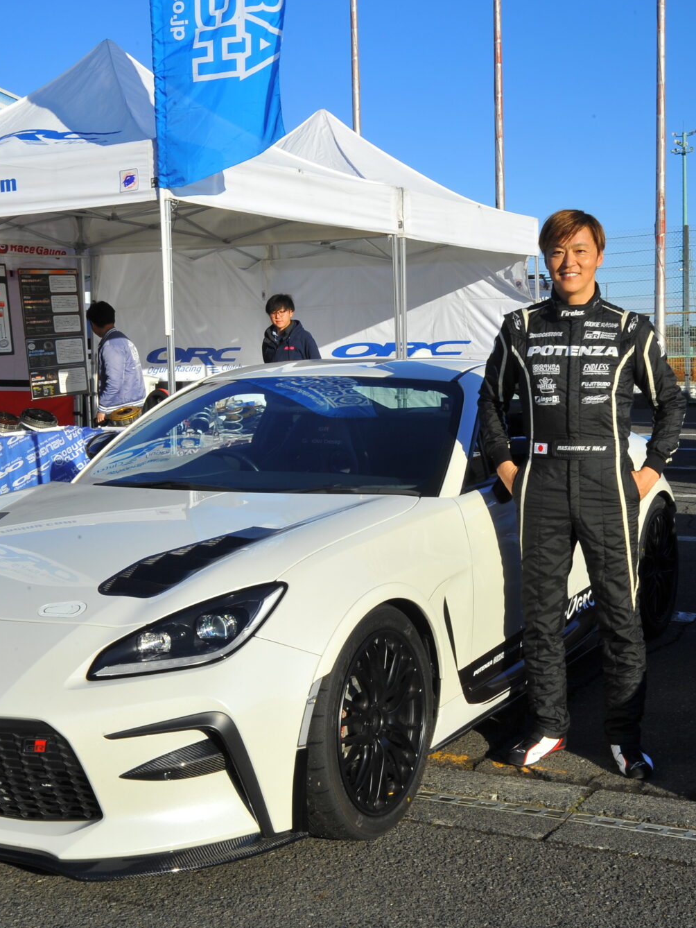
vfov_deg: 38.2
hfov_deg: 29.1
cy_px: 466
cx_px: 345
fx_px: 1340
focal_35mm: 50
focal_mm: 34
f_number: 22
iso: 280
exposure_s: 1/90
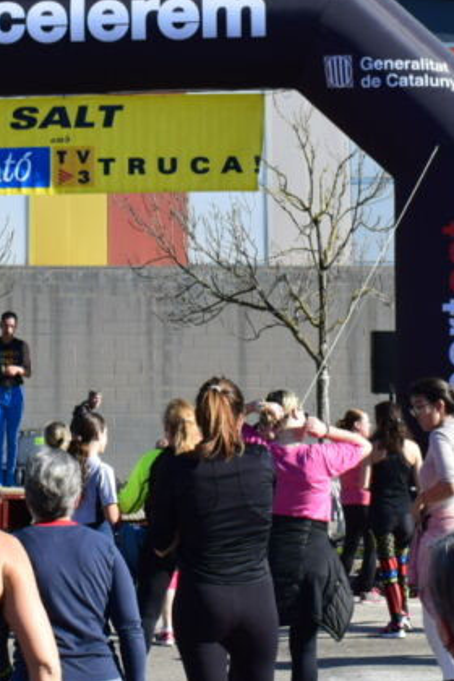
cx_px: 26
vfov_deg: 23.9
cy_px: 168
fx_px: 1593
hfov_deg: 16.0
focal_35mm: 84
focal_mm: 23
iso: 400
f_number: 11
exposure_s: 1/400
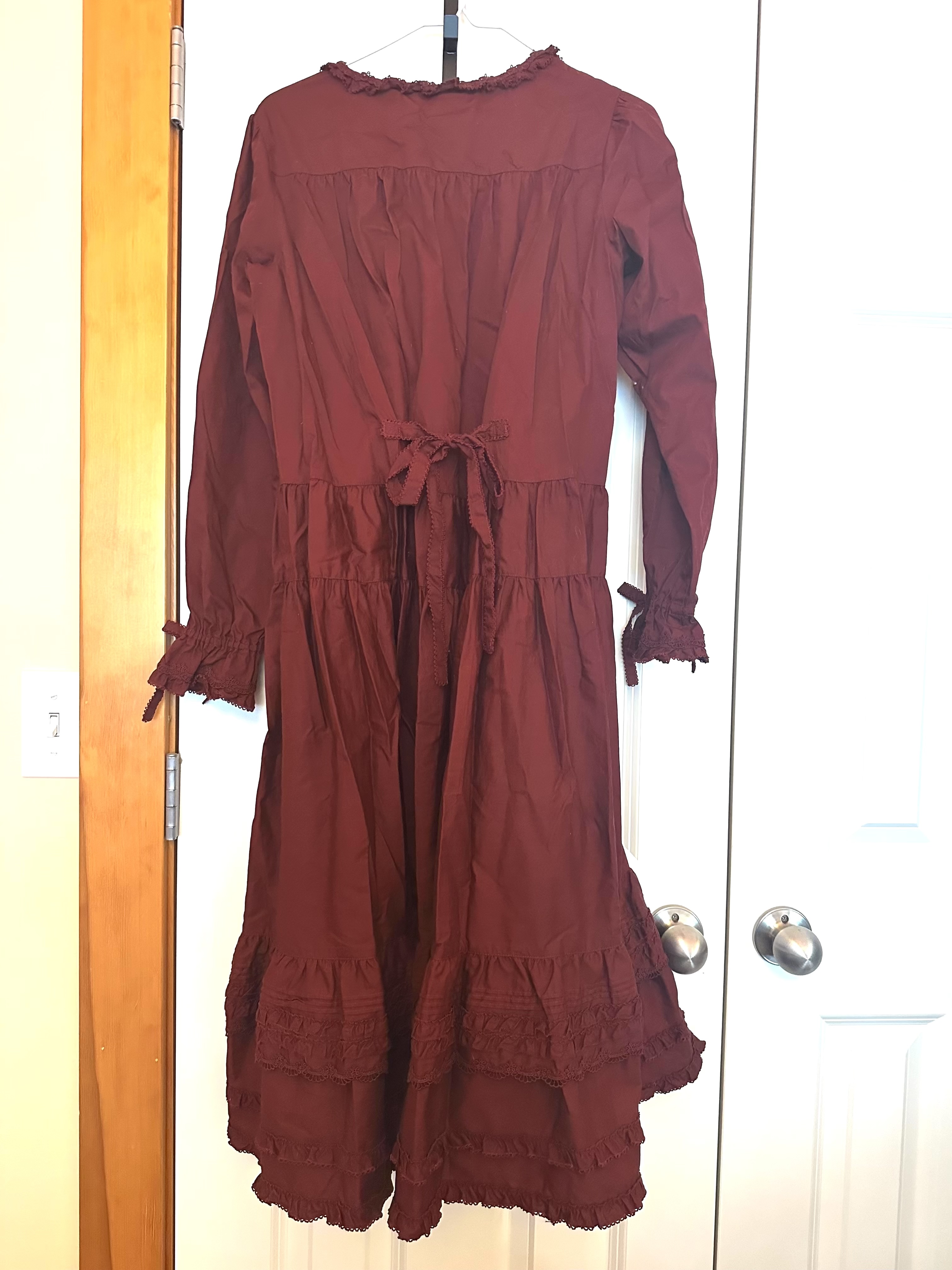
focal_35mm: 24
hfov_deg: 56.8
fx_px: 880
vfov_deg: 71.6
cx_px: 476
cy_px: 635
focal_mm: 6.86
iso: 640
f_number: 1.78
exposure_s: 1/60
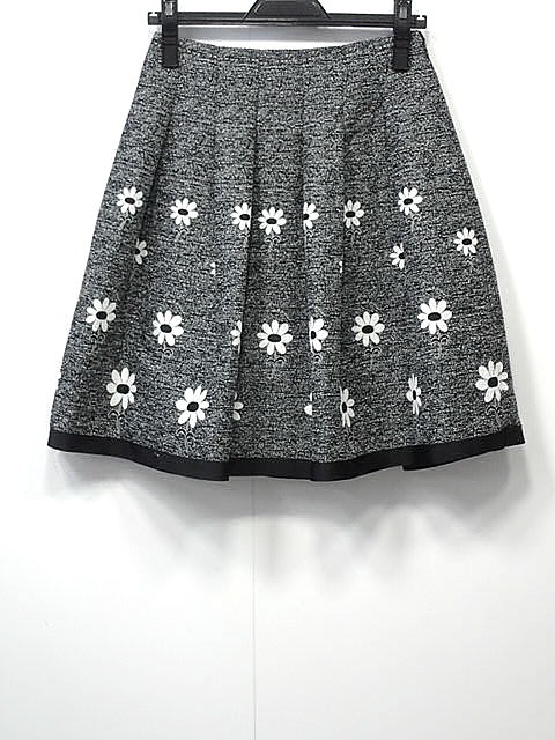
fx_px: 1390
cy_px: 370
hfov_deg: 22.6
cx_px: 278
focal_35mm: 65
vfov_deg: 29.8
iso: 400
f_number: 3.8
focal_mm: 11.78
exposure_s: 1/60
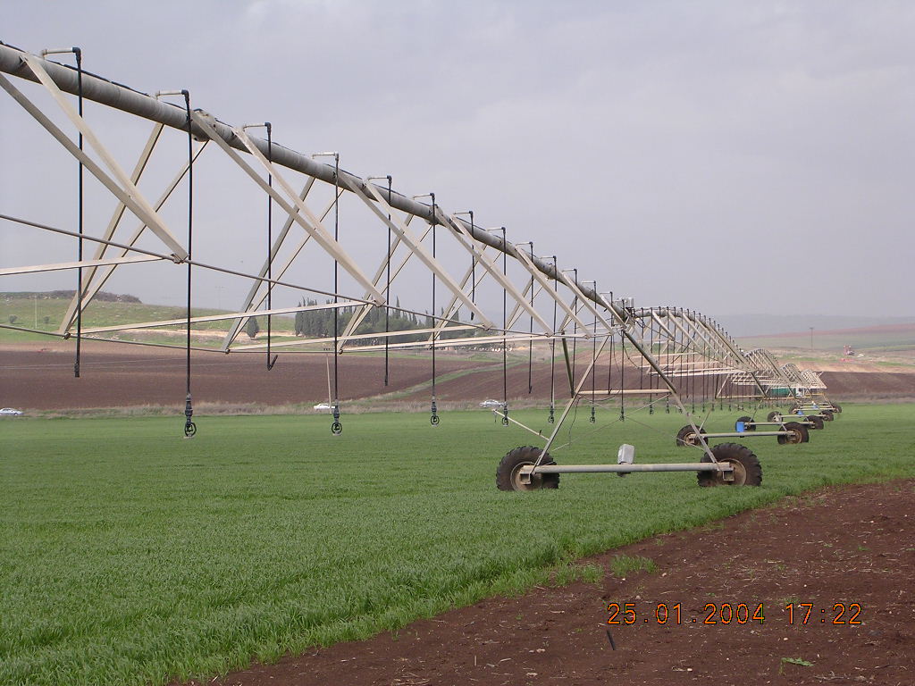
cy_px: 343
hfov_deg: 17.1
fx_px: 3040
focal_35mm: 115
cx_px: 458
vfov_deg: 12.9
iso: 100
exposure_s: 1/396
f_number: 4.9
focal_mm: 17.4
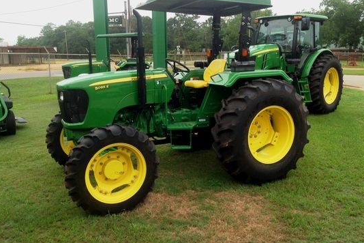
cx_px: 182
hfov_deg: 51.9
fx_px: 374
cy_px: 106
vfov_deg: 35.9
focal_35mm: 37
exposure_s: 1/196
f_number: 2.4
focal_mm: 4.28
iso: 50
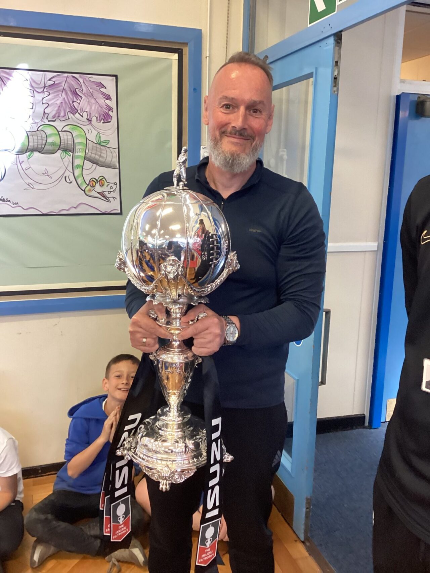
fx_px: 514
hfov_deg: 45.4
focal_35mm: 31
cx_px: 215
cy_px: 286
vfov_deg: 58.4
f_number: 2.4
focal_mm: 3.3
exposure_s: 1/60
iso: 250
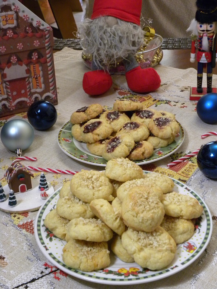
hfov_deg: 28.0
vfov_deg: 36.8
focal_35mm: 52
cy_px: 144
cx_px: 108
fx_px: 434
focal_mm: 9.2
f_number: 3.5
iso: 400
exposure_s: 1/16.2
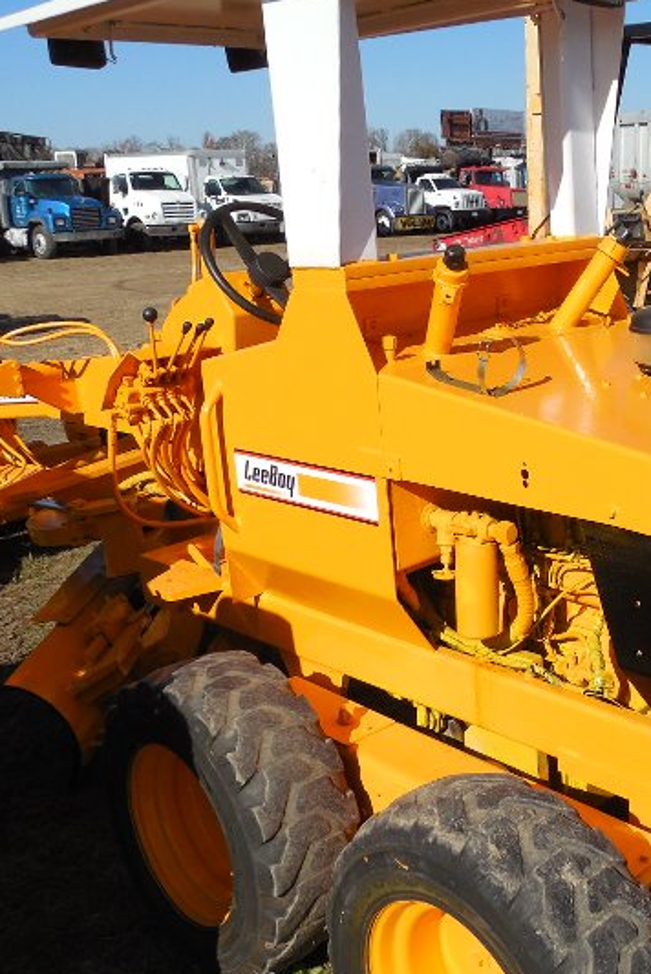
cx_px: 523
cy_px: 481
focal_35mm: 39
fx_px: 1056
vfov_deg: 49.5
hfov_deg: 33.2
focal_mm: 4.5
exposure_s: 1/500
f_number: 6.6
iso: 125
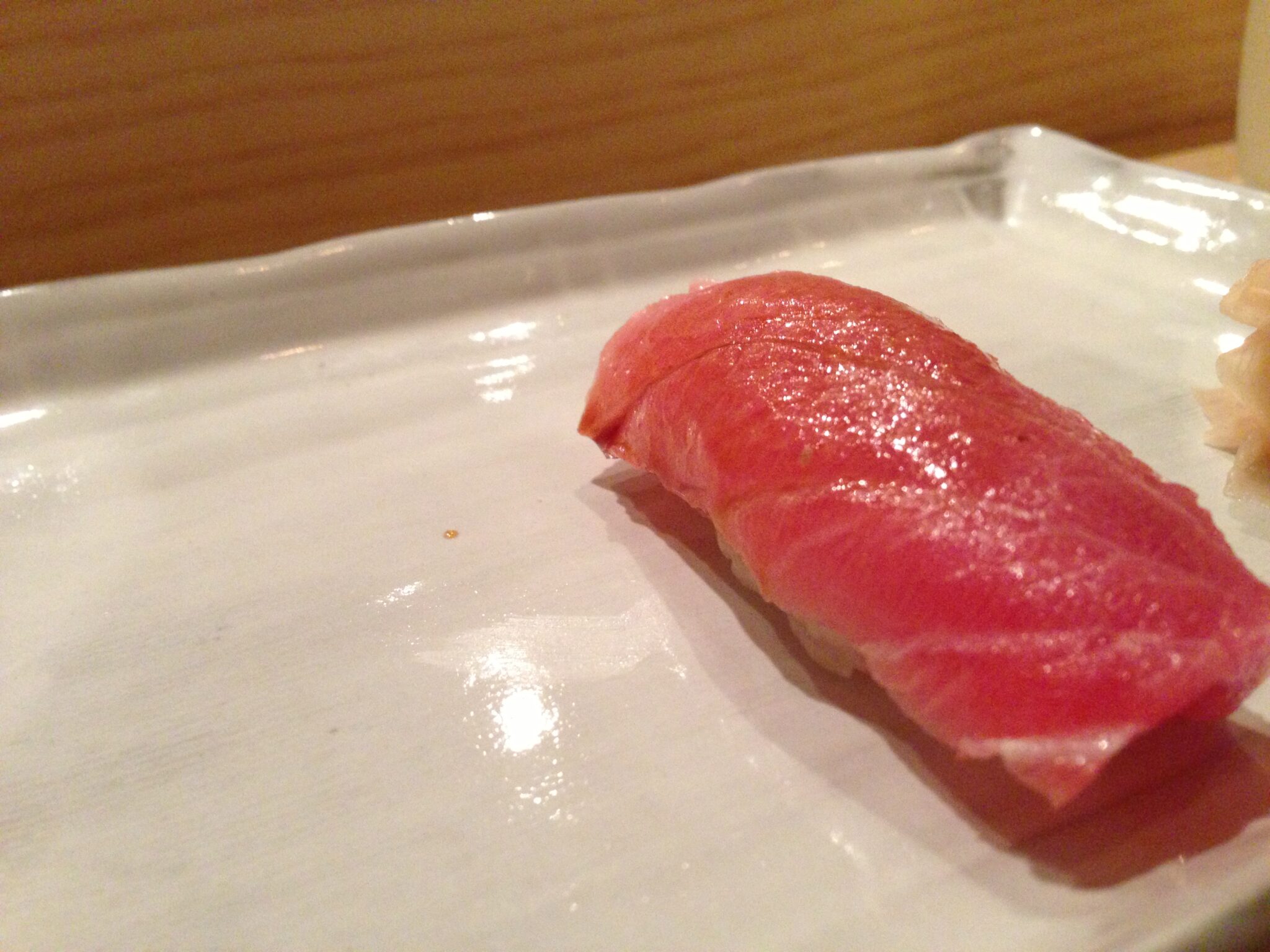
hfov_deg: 55.4
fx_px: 1211
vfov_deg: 42.9
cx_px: 635
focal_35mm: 33
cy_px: 476
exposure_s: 1/15
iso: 400
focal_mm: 4.13
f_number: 2.4
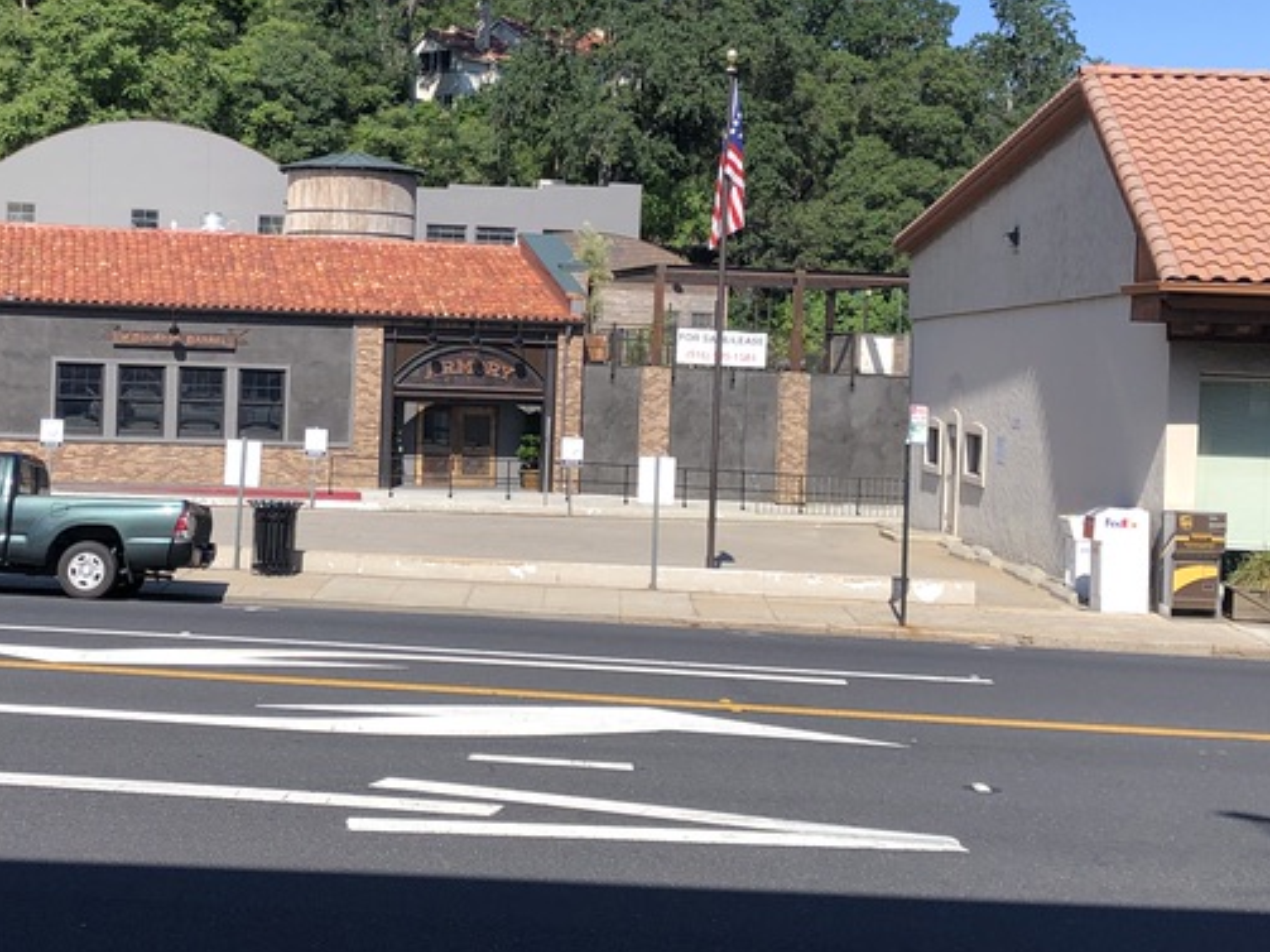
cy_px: 407
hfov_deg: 33.4
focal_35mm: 57
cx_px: 389
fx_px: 2091
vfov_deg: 25.6
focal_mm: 4
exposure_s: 1/1372
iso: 20
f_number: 1.8
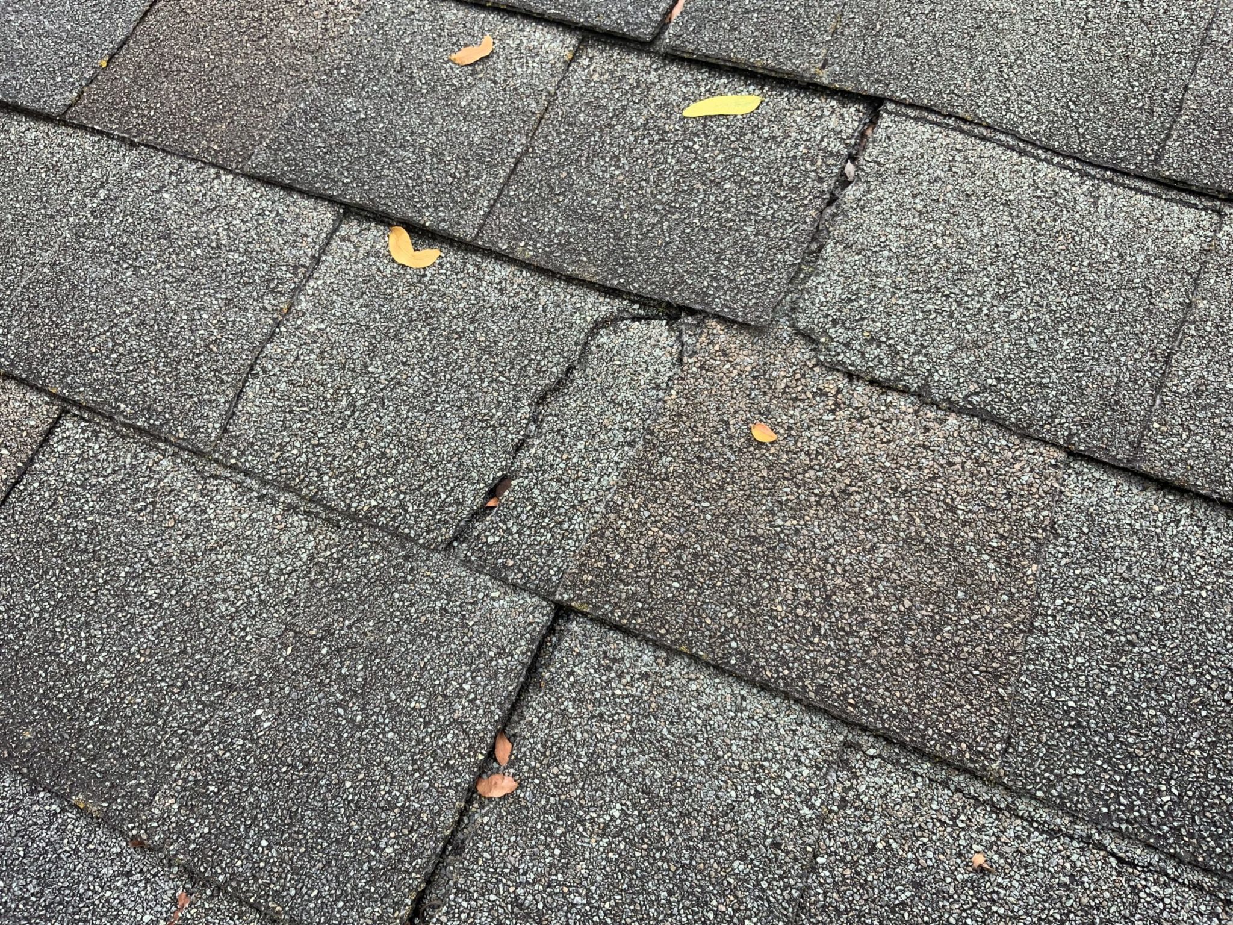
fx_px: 1033
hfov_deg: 61.7
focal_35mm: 29
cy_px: 462
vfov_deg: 48.2
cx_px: 616
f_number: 1.8
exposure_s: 1/276
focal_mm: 3
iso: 16
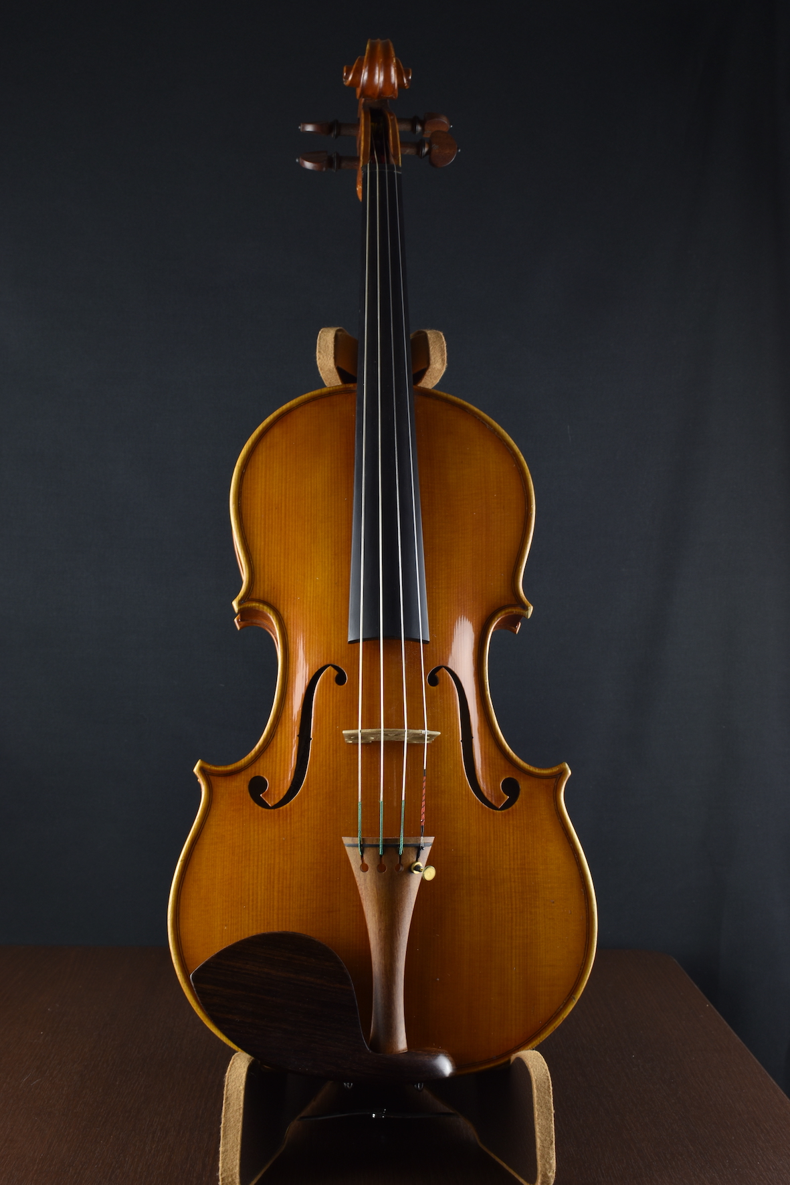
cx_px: 395
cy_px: 592
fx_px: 1383
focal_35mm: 42
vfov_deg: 46.4
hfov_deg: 31.9
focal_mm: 28
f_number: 11
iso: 100
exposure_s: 1/2
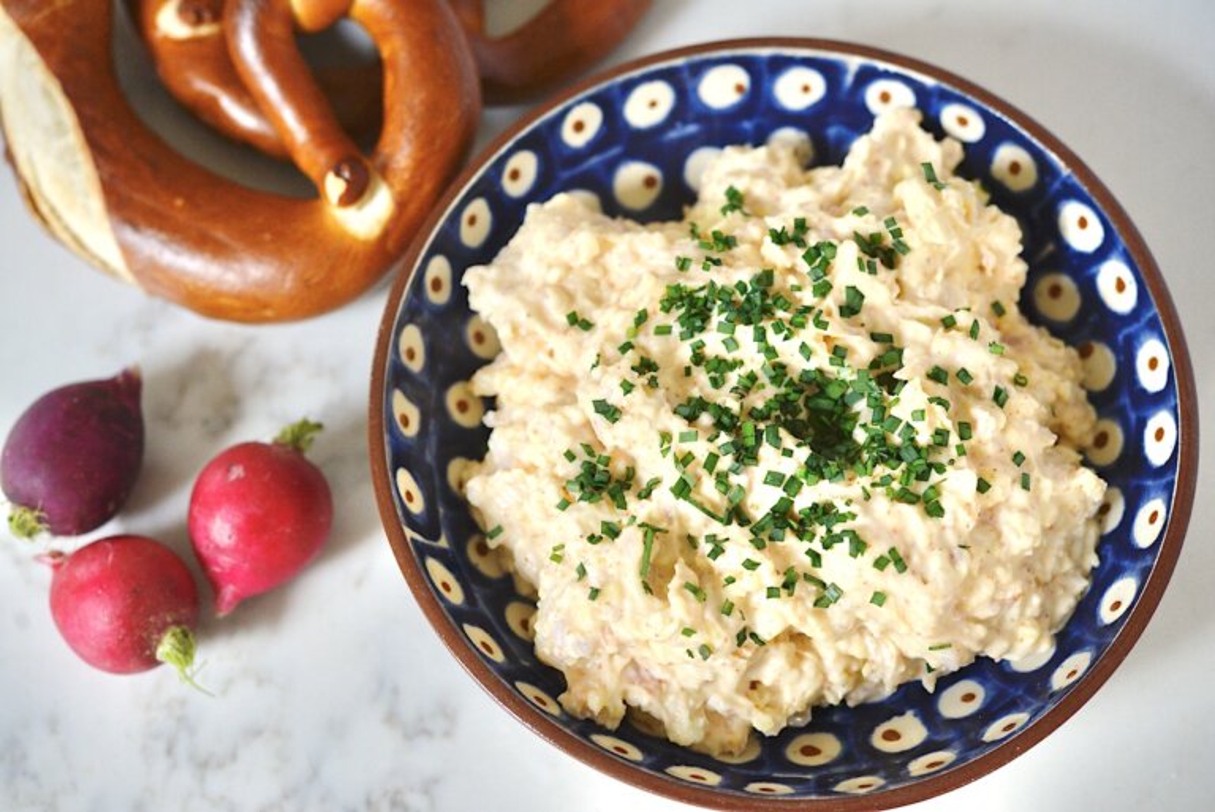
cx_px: 608
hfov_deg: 33.4
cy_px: 406
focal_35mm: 60
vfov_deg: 22.7
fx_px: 2026
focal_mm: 60
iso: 2500
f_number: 5
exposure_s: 1/250
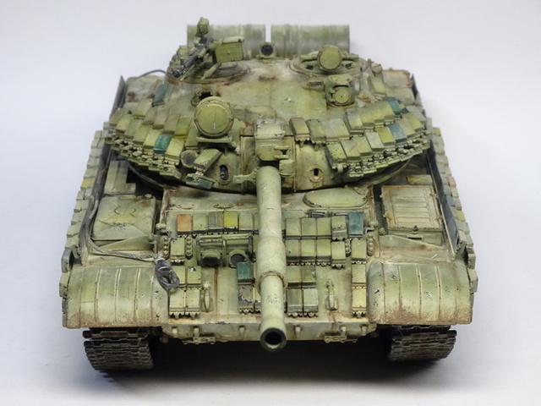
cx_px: 270
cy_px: 203
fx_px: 1750
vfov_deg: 13.2
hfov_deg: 17.6
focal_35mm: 112
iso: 400
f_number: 8
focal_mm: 19.1
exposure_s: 1/20
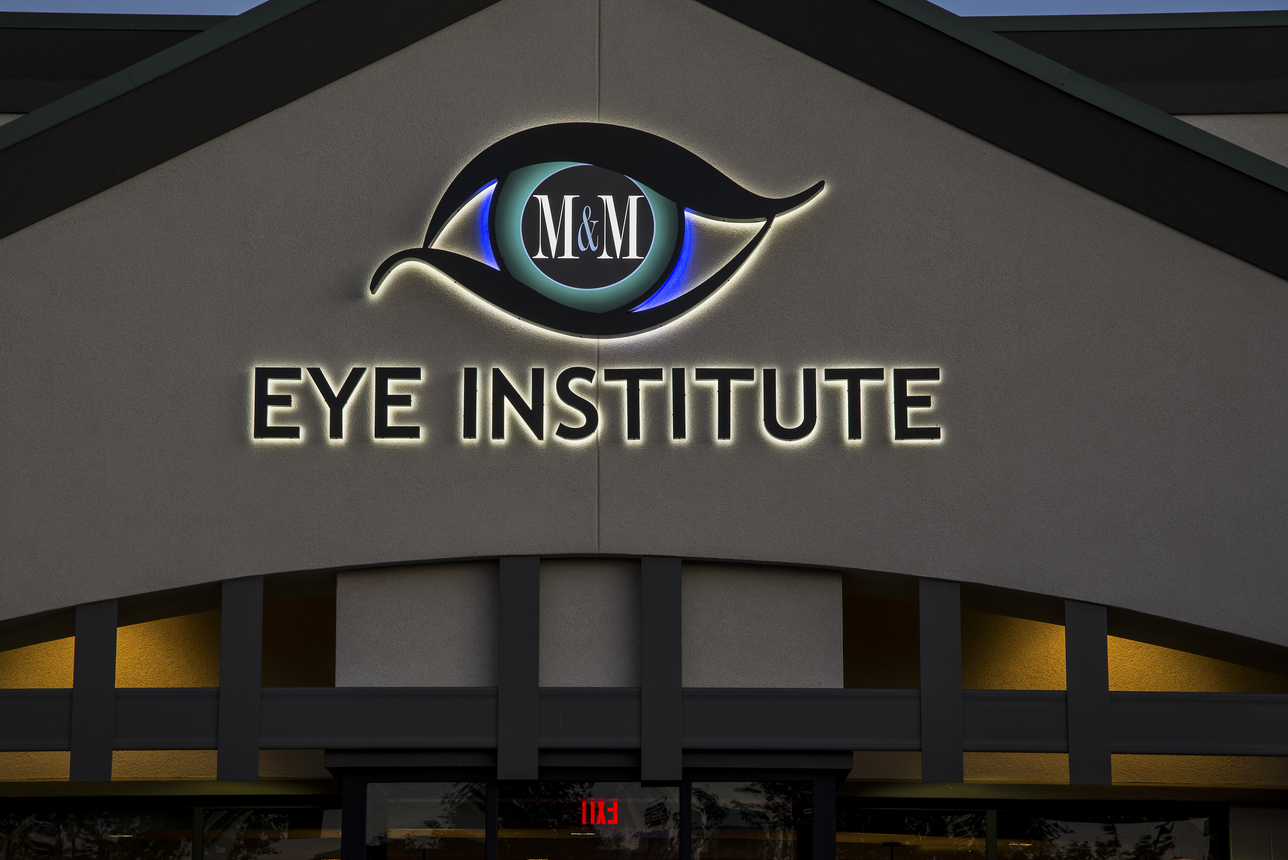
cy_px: 431
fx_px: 4044
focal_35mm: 113
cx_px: 598
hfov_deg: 18.1
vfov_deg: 12.1
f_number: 11
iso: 100
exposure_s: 1/5
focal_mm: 105
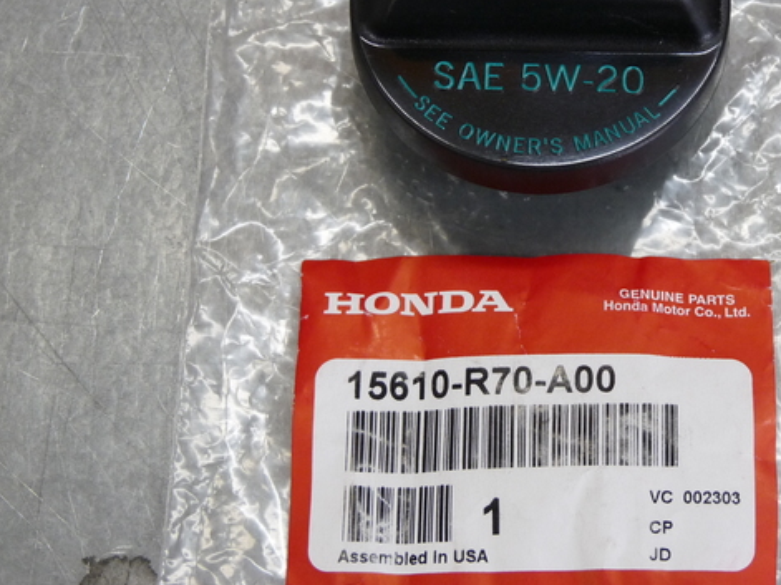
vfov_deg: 13.4
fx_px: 2481
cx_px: 527
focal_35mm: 110
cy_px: 197
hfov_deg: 17.8
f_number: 3.4
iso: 200
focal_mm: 14.4
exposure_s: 1/40
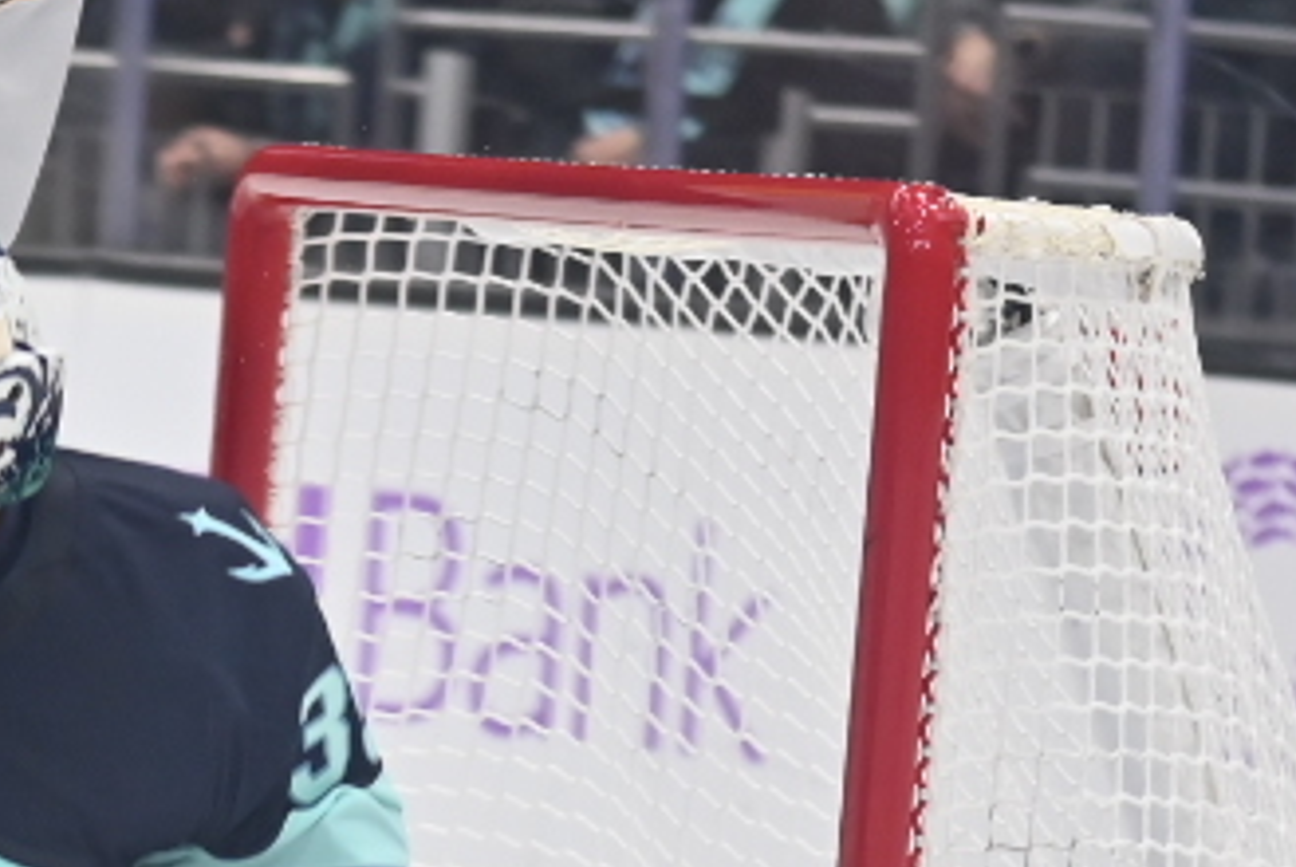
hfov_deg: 4.9
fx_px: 15061
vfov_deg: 3.3
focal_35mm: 418
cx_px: -685
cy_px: 887
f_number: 1.8
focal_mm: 85
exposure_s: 1/3200
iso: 800
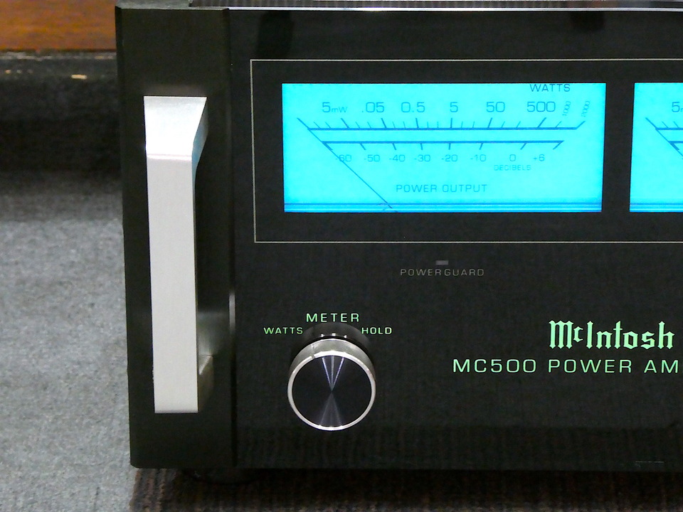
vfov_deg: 11.0
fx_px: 2664
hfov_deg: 14.6
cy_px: 256
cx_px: 342
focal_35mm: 135
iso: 1600
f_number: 5.6
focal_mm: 24.2
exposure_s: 1/13
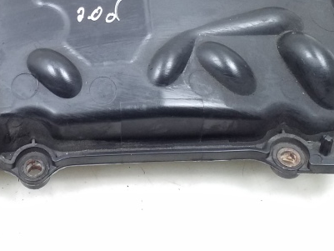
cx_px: 70
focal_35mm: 69
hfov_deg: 27.6
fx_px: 666
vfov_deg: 20.5
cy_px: -16
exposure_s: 1/25
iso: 160
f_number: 1.9
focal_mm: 3.6
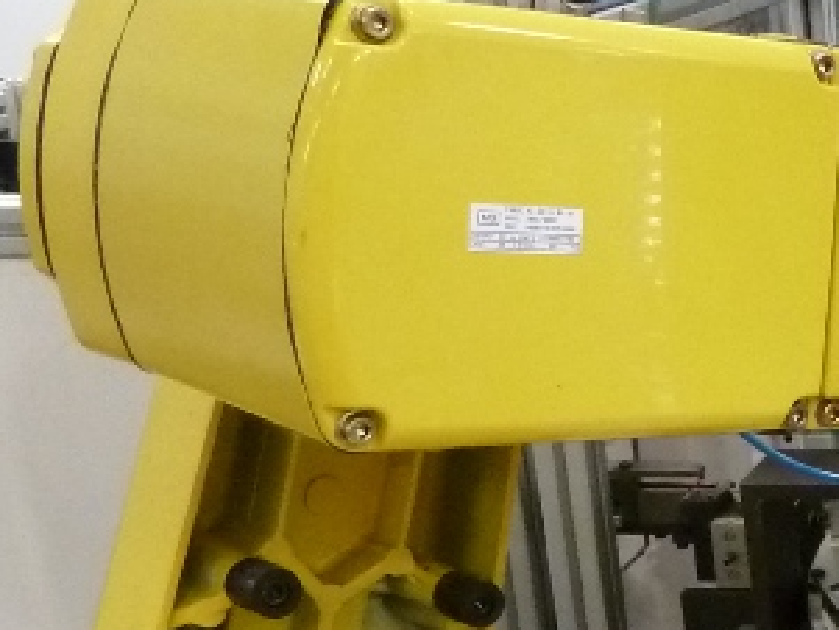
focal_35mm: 85
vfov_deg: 17.3
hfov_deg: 19.1
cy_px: 491
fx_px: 2061
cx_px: 1377
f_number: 3.3
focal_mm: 4.1
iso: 400
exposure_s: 1/25
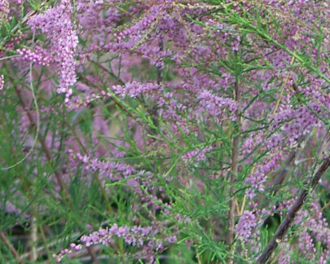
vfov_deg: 11.0
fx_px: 1338
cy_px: -86
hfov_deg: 14.1
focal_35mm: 137
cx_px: 143
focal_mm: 7.8
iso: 64
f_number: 2.8
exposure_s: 1/200
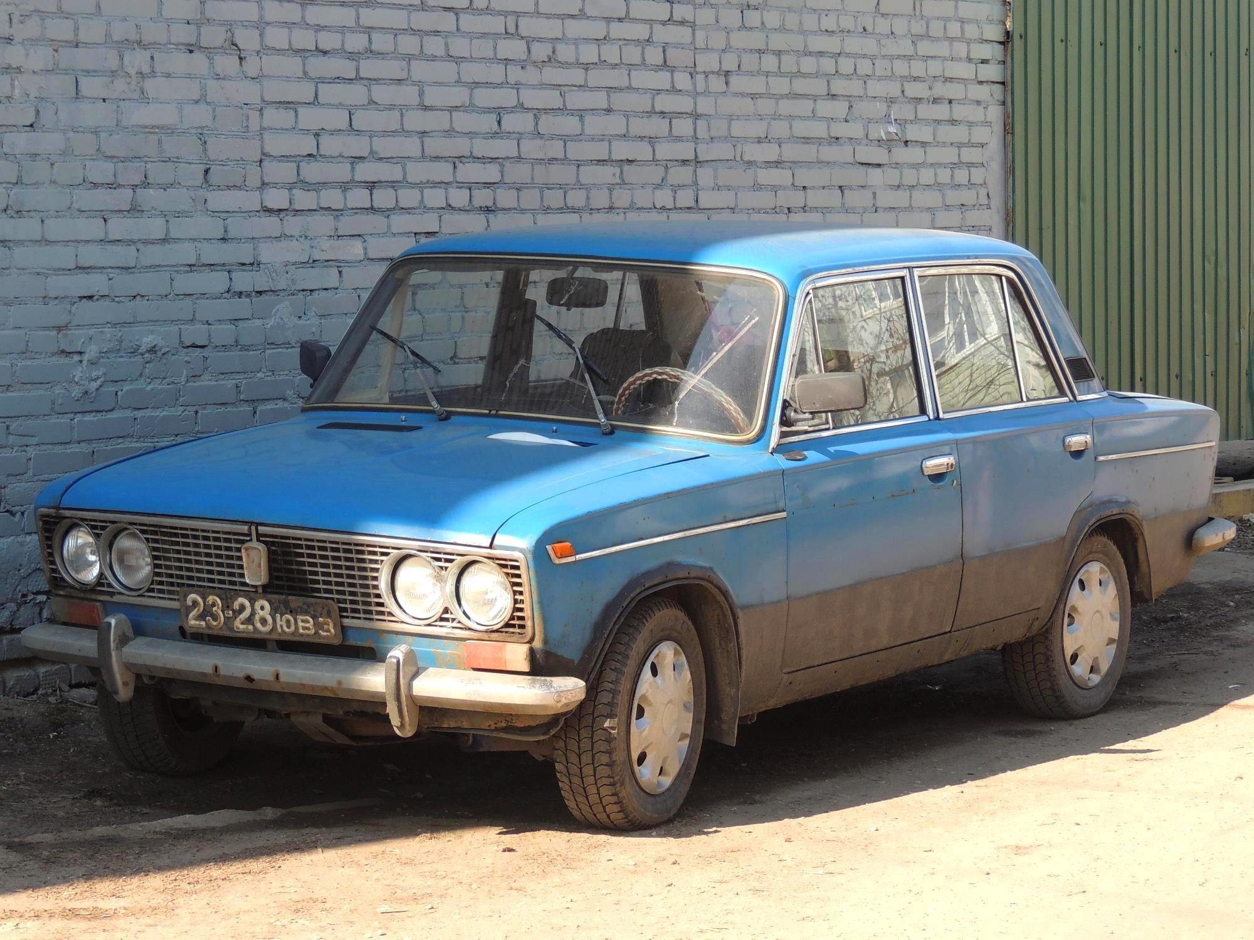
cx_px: 627
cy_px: 470
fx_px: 3260
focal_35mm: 90
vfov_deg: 16.4
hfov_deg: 21.8
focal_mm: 16
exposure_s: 1/250
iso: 100
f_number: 4.1
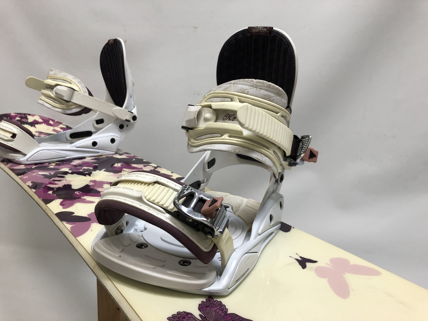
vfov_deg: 49.7
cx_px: 214
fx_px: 346
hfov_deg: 63.4
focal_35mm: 28
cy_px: 160
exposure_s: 1/20
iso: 40
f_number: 1.8
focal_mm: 4
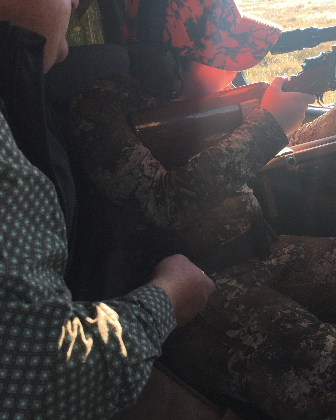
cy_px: 178
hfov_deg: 34.4
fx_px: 535
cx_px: 235
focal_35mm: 43
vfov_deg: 42.8
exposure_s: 1/319
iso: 32
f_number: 2.2
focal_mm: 4.15
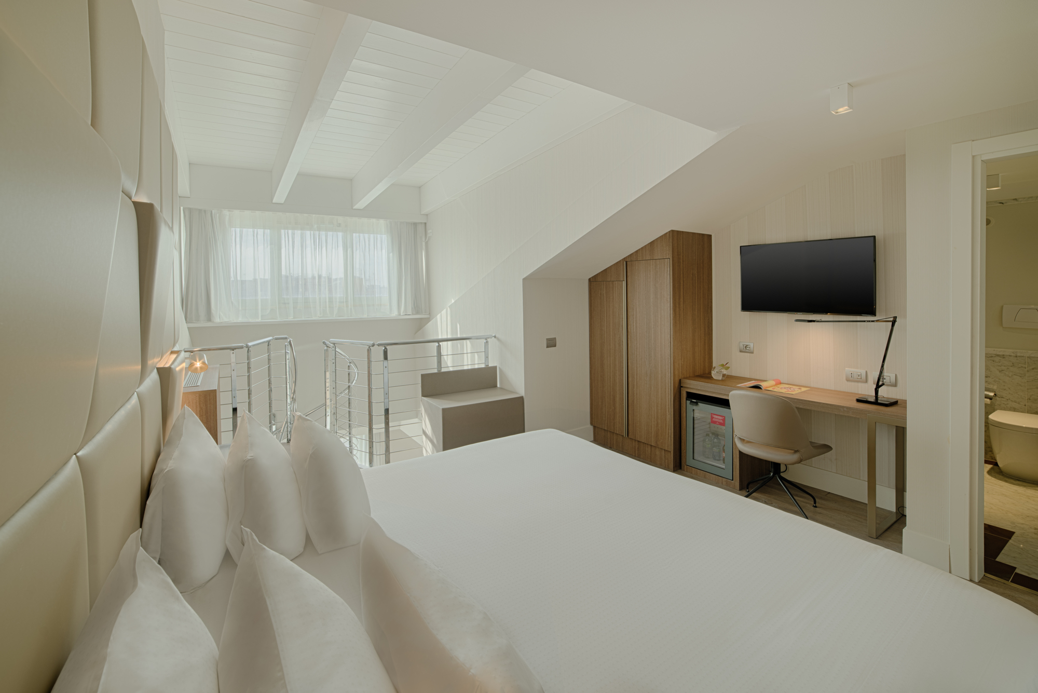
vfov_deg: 81.3
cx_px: 519
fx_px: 404
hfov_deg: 104.2
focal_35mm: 14
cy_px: 346
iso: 31
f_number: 9
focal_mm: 14
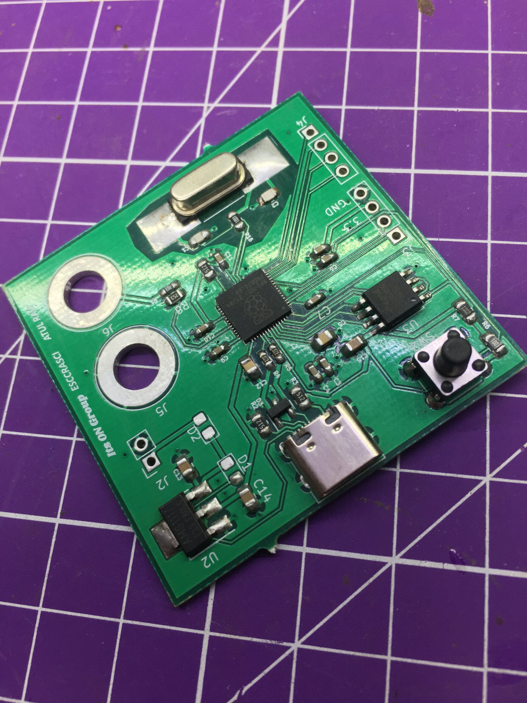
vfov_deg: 61.7
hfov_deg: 48.2
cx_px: 264
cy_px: 352
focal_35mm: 29
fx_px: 589
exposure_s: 1/33
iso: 80
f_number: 2.2
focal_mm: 4.15
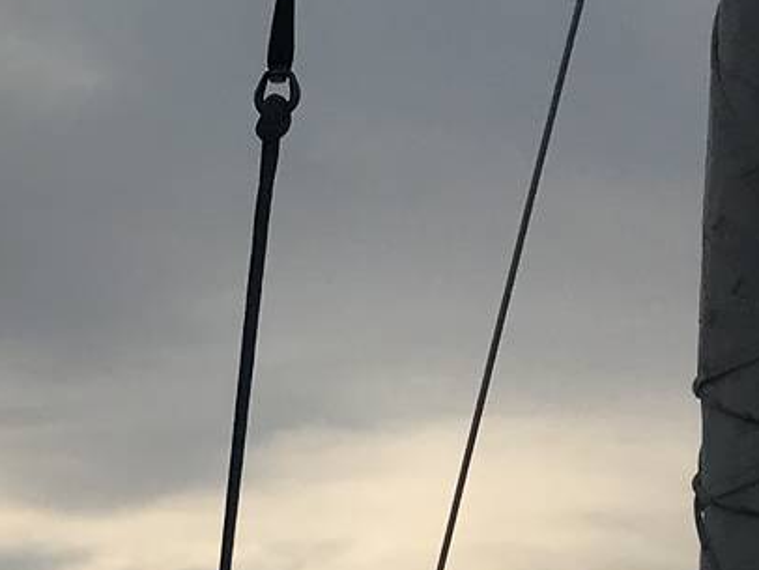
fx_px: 3050
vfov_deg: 10.2
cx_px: -815
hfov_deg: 12.3
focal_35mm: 139
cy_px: 964
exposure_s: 1/5051
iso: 20
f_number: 1.8
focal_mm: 3.99
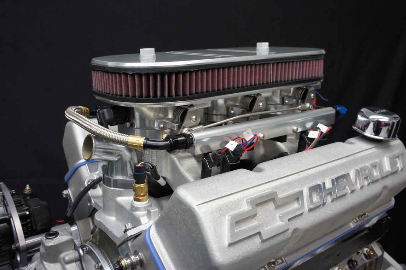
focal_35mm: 32
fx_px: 355
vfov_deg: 41.7
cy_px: 135
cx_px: 203
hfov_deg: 59.5
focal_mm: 21
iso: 800
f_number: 7.1
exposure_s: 1/40
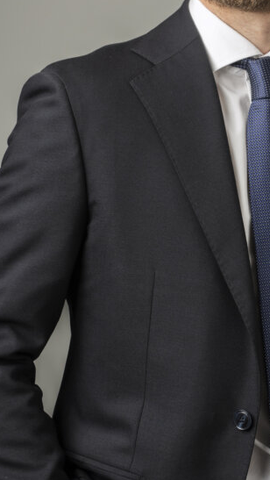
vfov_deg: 21.7
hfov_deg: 12.3
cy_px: 153
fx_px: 1246
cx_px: 218
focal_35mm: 98
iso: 100
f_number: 9
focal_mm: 50
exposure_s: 1/160
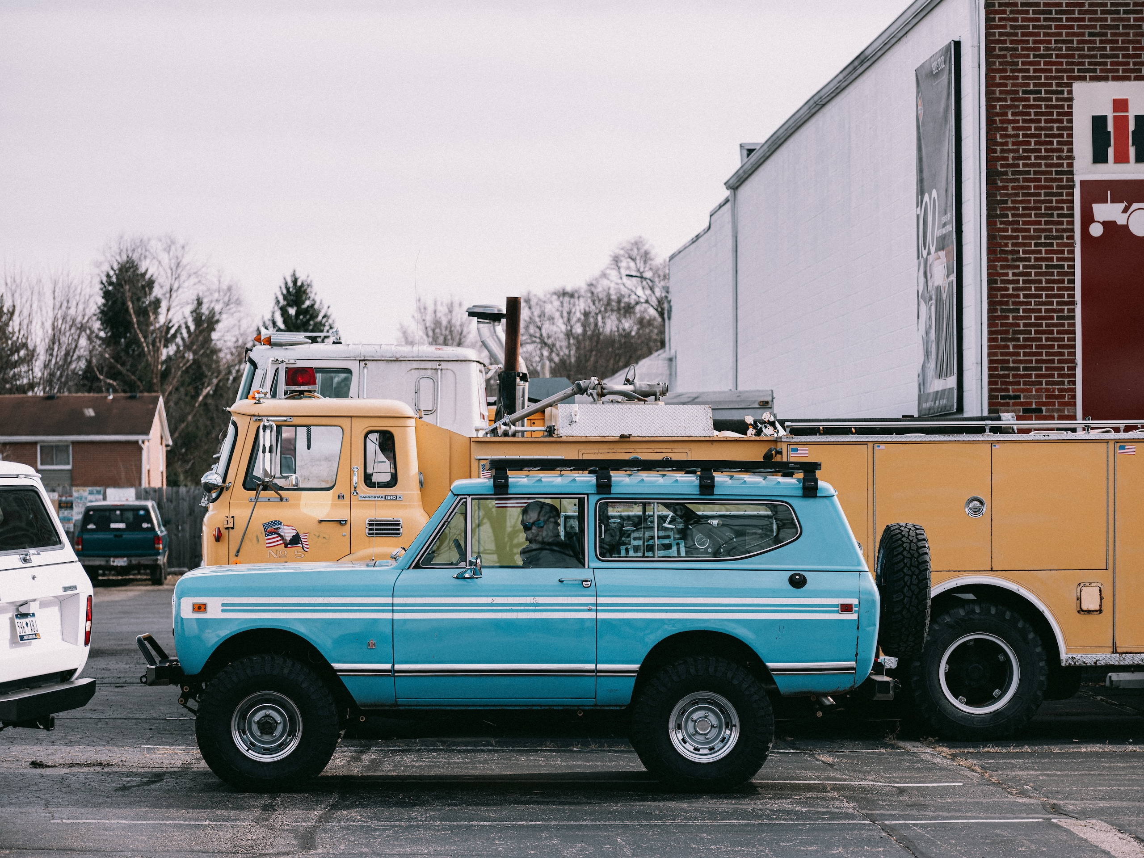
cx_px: 572
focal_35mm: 105
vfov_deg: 14.1
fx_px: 3470
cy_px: 429
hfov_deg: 18.7
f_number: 5.6
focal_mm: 132.9
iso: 100
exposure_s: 1/200
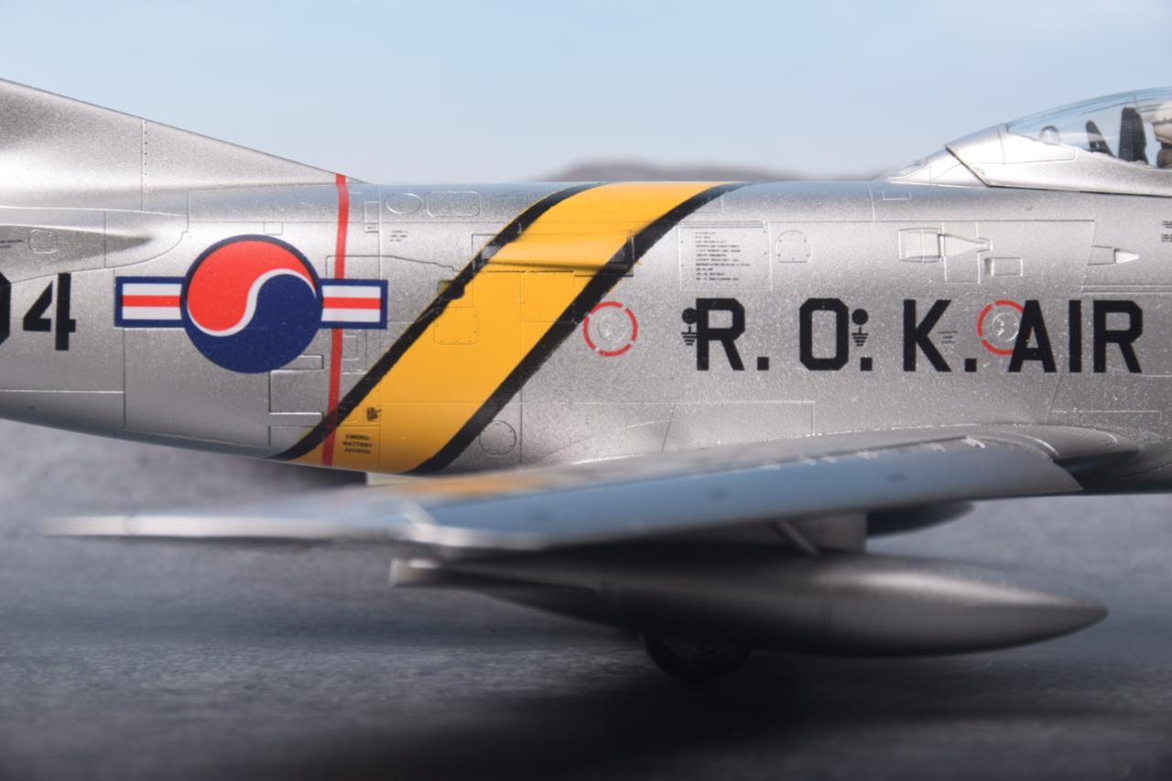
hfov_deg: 6.9
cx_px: 586
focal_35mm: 300
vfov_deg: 4.6
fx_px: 9765
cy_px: 390
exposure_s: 1/200
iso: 200
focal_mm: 200
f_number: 11
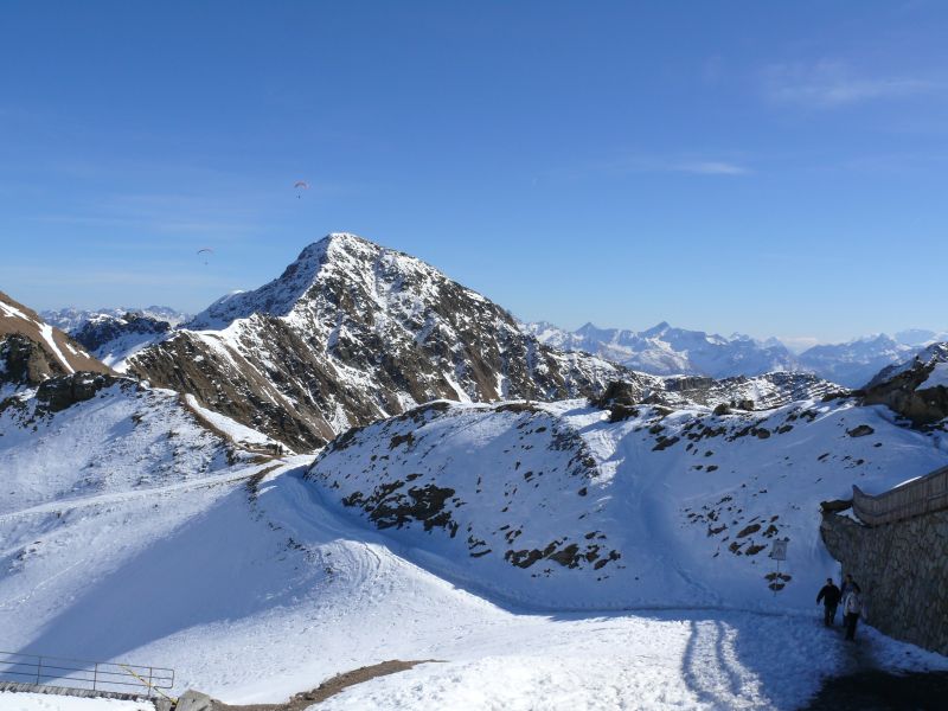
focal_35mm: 35
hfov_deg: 52.6
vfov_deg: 40.7
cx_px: 474
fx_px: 959
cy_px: 356
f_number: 8
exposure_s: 1/500
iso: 100
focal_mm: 7.4
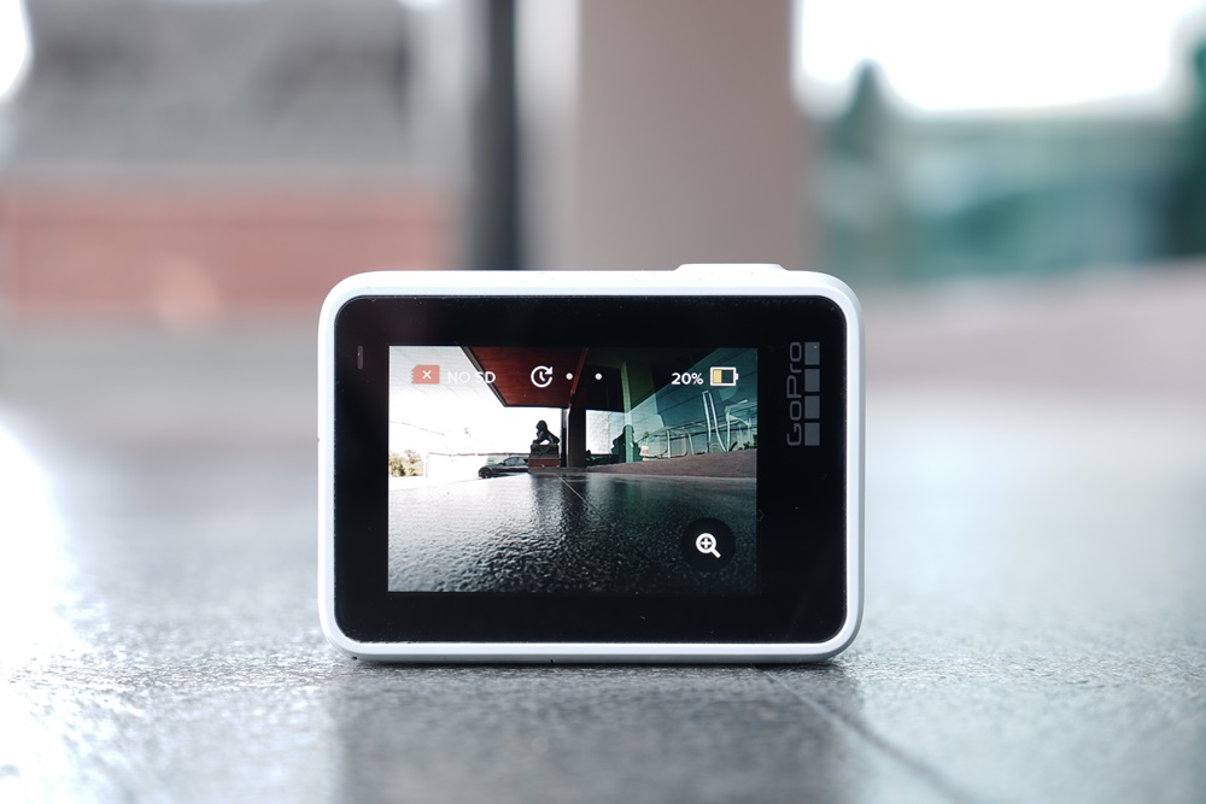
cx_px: 603
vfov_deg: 20.0
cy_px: 402
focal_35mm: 68
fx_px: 2278
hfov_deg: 29.7
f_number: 5.6
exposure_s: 1/20
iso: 100
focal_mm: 45
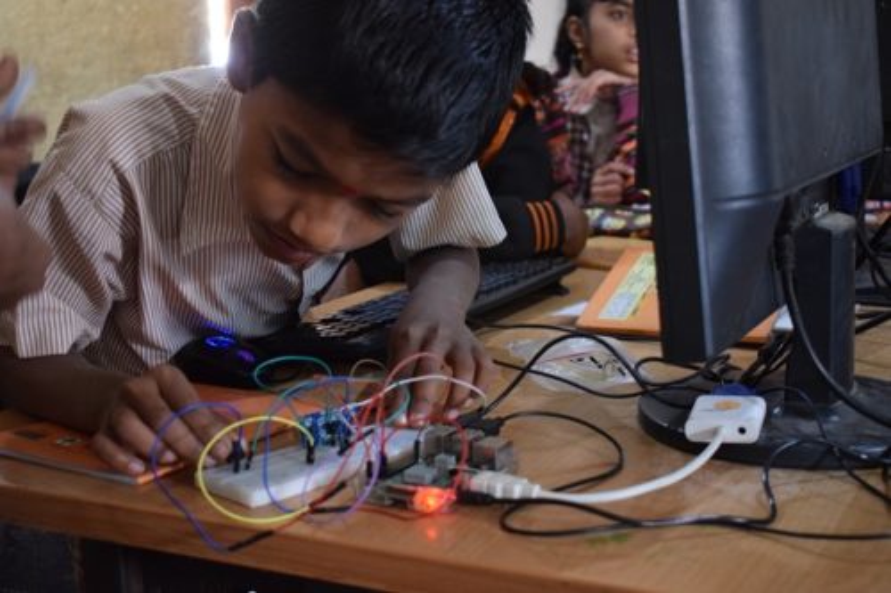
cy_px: 296
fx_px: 1336
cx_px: 446
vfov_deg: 25.0
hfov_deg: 36.9
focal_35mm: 54
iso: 2500
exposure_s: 1/13
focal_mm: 36
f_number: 4.8
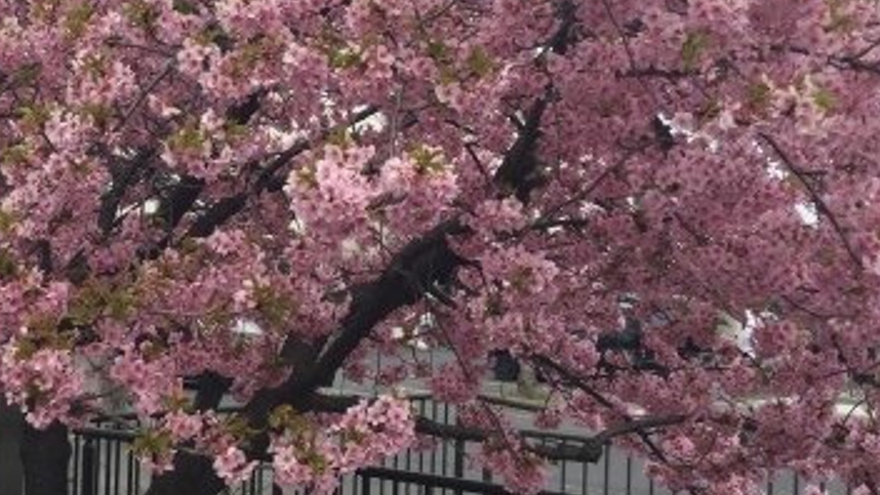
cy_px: 241
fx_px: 1423
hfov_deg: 33.5
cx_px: 199
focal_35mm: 61
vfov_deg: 19.7
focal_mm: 3.3
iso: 25
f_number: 2.4
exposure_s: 1/604
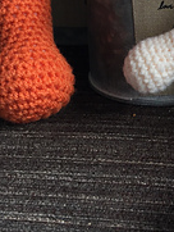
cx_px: 216
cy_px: -31
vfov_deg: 22.8
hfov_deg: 17.5
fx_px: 536
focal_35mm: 80
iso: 32
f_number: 2.2
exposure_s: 1/100
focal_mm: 4.15
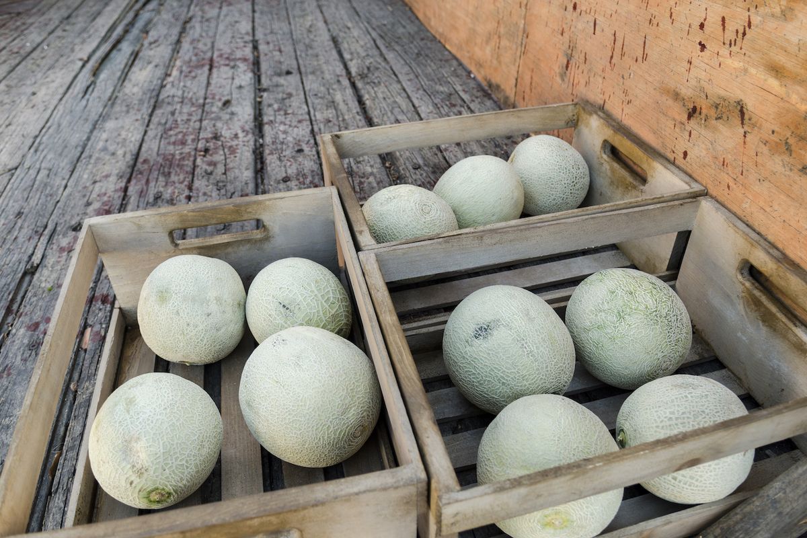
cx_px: 404
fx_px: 1278
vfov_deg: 23.8
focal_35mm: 57
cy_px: 269
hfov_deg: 35.1
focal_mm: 38
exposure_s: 1/250
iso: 400
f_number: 3.2
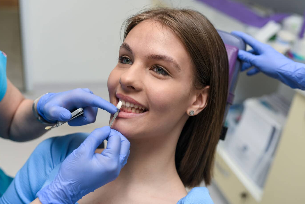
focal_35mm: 39
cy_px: 97
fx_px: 330
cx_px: 153
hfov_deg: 49.5
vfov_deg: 34.2
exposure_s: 1/200
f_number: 2.8
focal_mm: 35
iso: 125
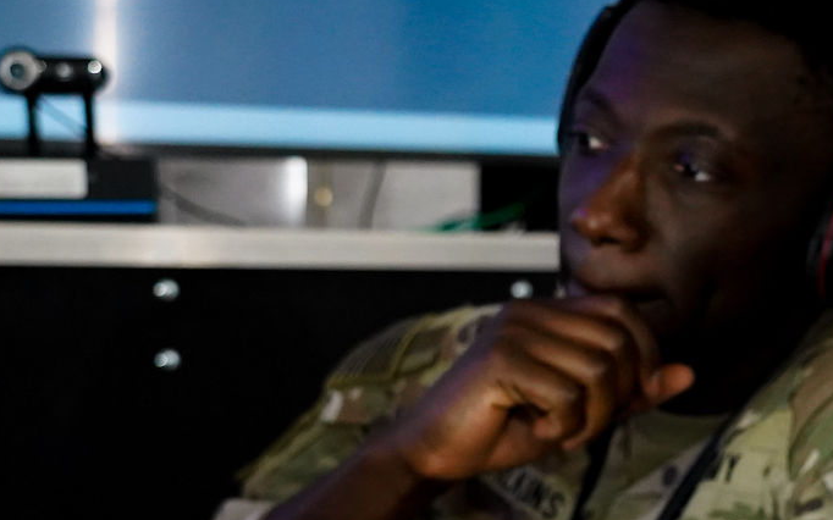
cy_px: 504
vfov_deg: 11.9
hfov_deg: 18.8
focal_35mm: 109
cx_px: 767
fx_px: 2474
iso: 5000
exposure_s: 1/50
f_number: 4
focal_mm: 38
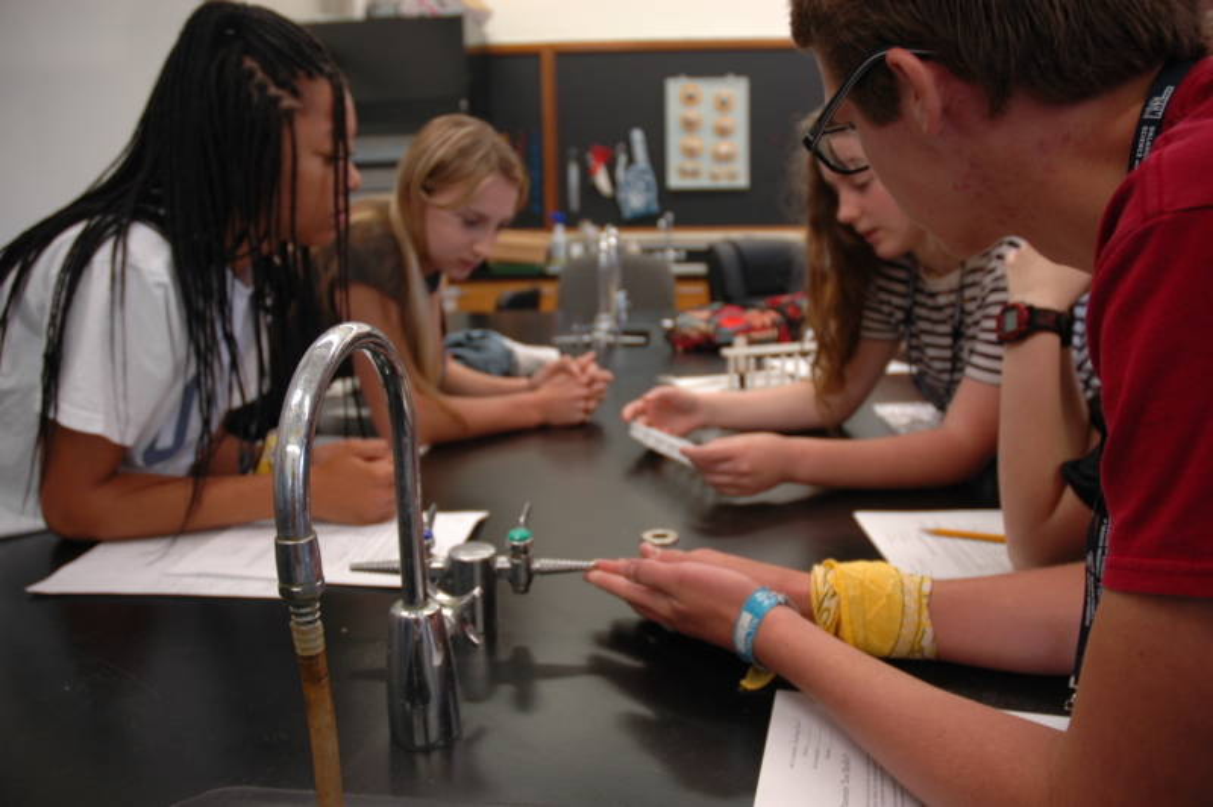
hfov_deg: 67.4
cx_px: 606
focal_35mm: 27
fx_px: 909
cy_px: 404
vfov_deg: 47.9
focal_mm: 18
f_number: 3.5
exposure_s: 1/20
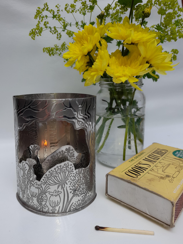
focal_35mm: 25
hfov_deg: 54.9
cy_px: 122
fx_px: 176
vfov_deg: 69.4
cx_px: 92
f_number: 2
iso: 20
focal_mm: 4.6
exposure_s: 1/625
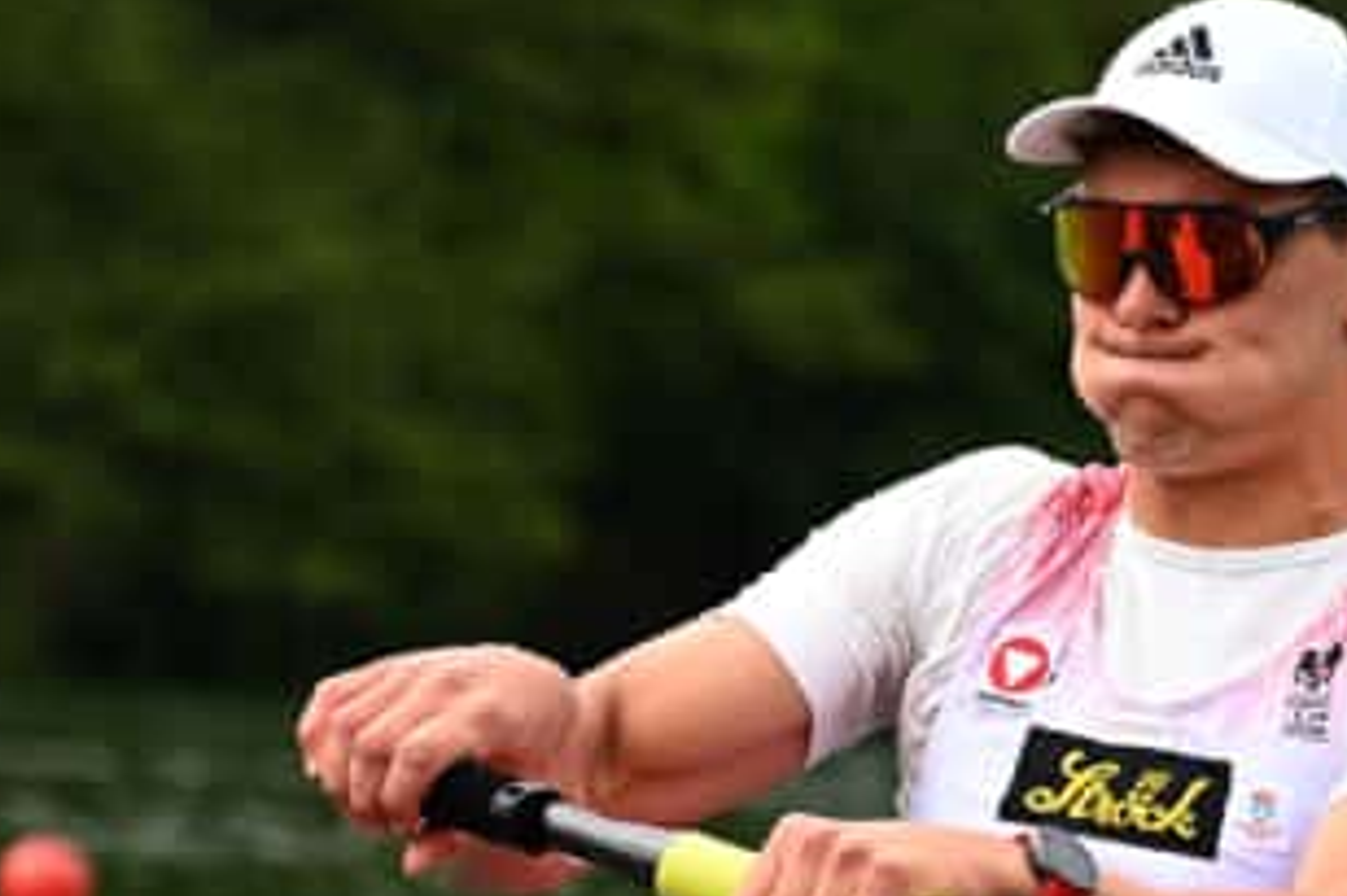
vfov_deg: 2.0
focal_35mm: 698
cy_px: 841
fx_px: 26102
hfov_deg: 2.9
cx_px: 2029
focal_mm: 210
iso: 800
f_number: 7.1
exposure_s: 1/1250
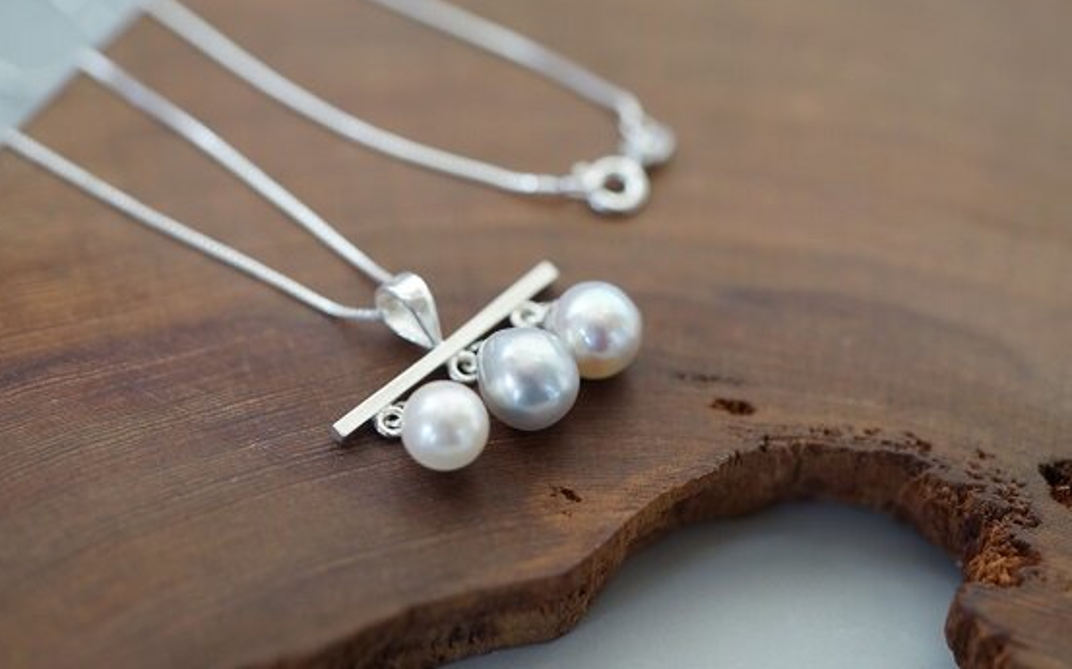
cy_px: 306
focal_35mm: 59
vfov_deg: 22.0
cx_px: 545
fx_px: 1723
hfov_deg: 34.6
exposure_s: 1/60
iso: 800
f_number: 4
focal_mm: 50
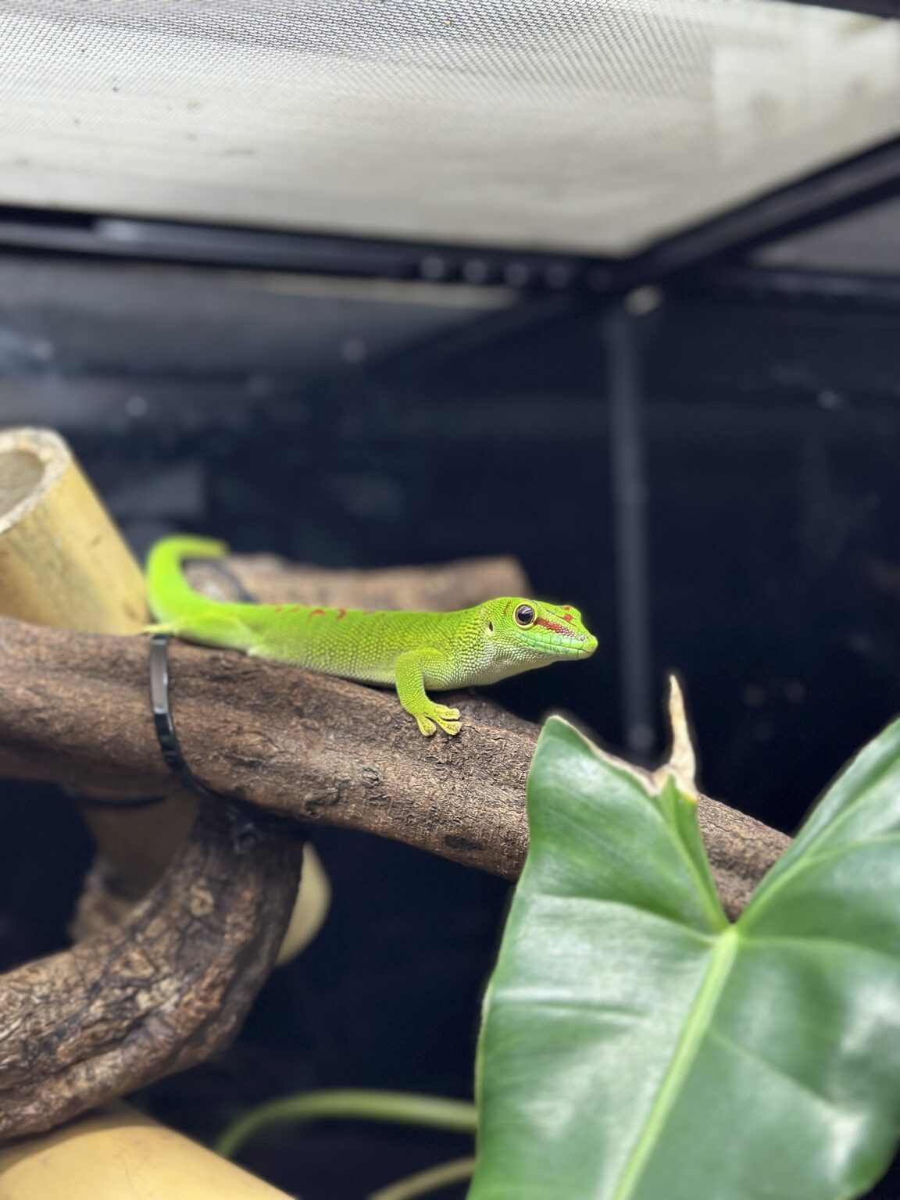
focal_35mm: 48
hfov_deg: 30.3
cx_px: 450
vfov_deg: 39.7
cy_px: 600
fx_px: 1664
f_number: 1.78
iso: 320
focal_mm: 6.86
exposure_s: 1/50
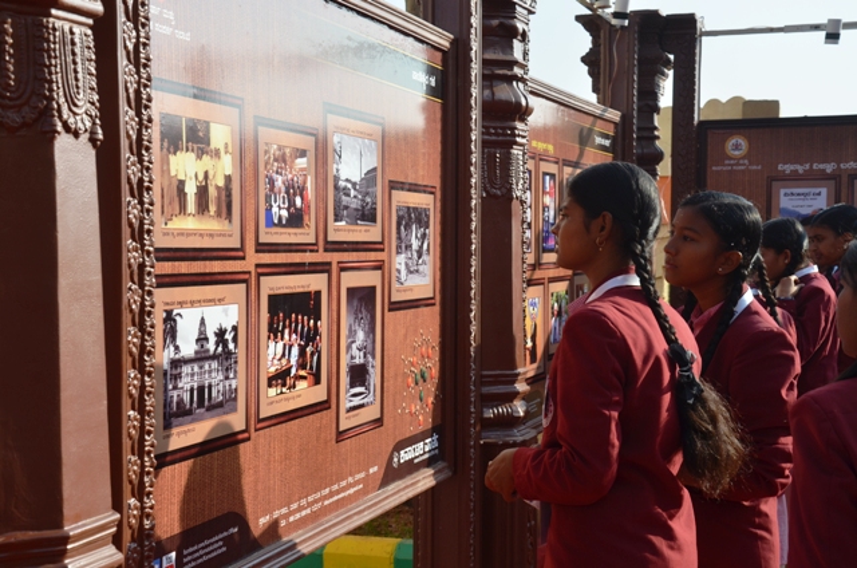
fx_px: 1425
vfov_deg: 22.5
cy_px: 284
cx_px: 428
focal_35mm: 60
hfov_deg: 33.5
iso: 125
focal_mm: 40
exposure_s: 1/250
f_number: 8
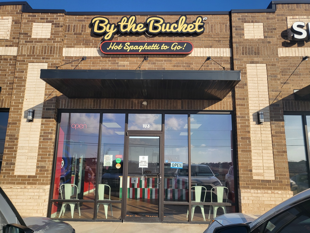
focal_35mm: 26
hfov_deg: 67.3
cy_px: 116
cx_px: 155
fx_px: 233
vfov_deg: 53.1
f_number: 1.8
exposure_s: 1/2094
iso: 50
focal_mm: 4.25
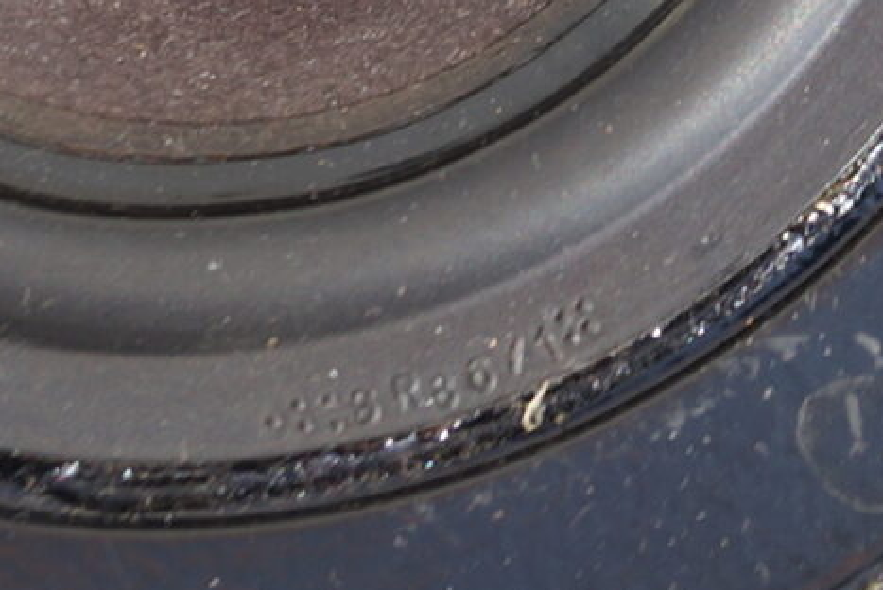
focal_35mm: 230
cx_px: 1407
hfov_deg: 8.7
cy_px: -355
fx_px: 5645
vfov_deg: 5.9
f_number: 6.3
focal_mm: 28
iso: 100
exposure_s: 1/160
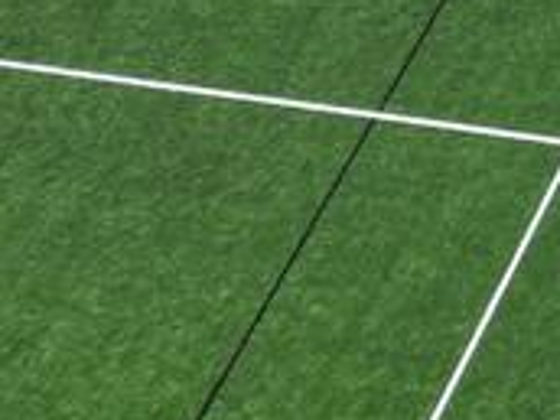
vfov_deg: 7.5
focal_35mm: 179
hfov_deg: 9.5
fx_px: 2896
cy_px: -742
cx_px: 1452
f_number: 1.7
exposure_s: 1/1000
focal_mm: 6.72
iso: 110
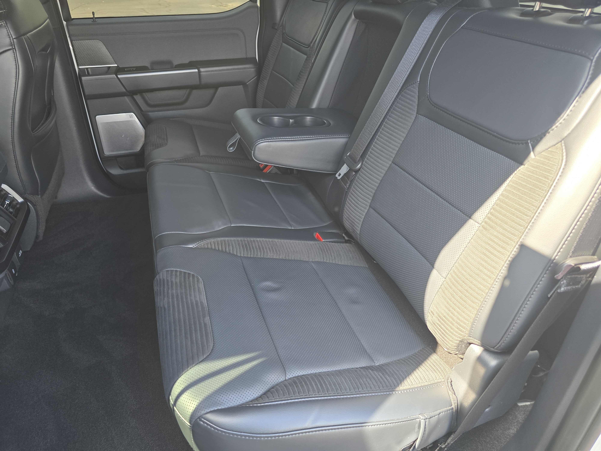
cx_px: 300
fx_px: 399
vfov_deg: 58.9
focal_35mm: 23
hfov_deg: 73.9
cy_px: 226
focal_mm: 6.3
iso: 125
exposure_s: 1/180
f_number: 1.7
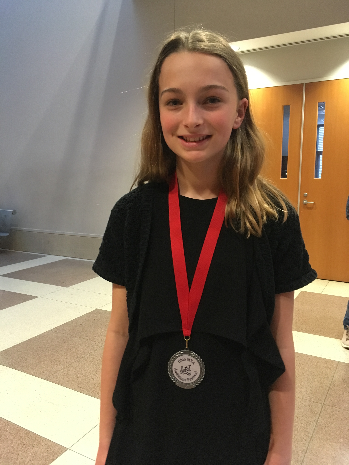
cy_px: 232
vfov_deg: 61.7
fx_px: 390
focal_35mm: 29
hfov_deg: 48.2
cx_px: 174
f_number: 2.2
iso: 250
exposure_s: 1/15
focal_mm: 4.15
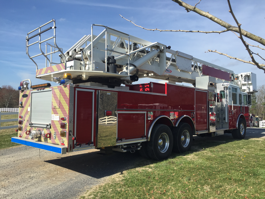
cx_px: 132
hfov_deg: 61.7
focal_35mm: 29
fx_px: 222
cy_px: 100
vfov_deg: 48.2
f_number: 2.2
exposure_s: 1/1799
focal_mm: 4.15
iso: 32
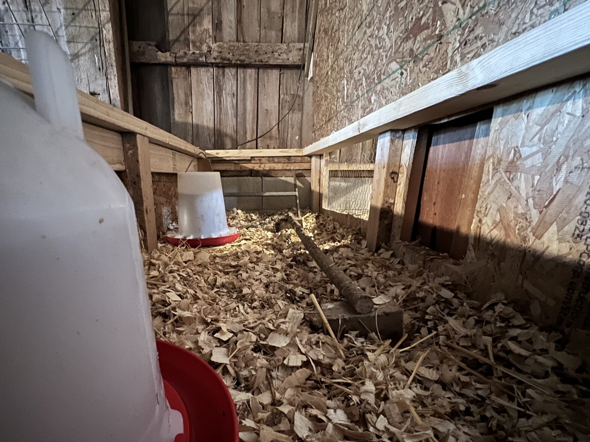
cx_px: 268
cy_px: 281
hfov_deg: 90.8
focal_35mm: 17
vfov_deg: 73.3
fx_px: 290
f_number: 1.8
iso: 800
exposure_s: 1/12
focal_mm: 1.57
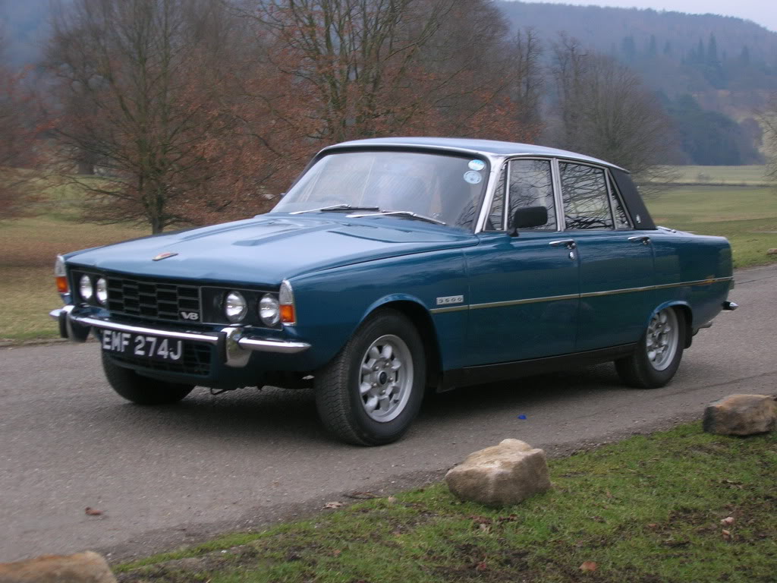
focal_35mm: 63
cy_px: 292
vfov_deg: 23.3
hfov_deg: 30.7
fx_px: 1414
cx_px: 388
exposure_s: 1/30
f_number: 3.6
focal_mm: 10.4
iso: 56
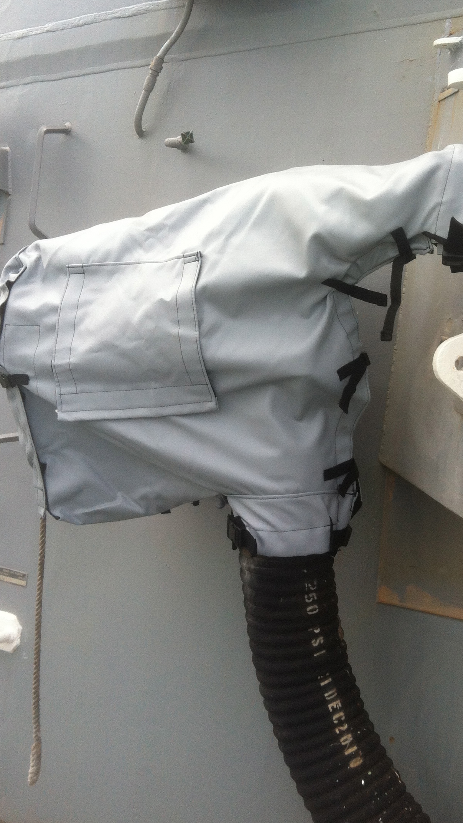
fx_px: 1004
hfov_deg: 25.9
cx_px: 299
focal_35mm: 46
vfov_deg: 44.4
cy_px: 343
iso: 80
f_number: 2.8
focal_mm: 3.85
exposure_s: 1/499
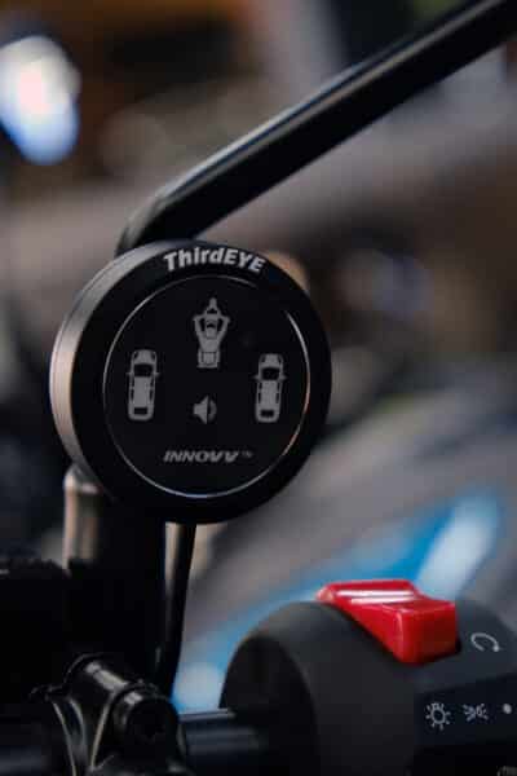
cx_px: 258
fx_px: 1788
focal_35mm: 83
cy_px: 388
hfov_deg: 16.5
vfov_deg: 24.5
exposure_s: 1/13
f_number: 4.5
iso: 250
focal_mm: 55
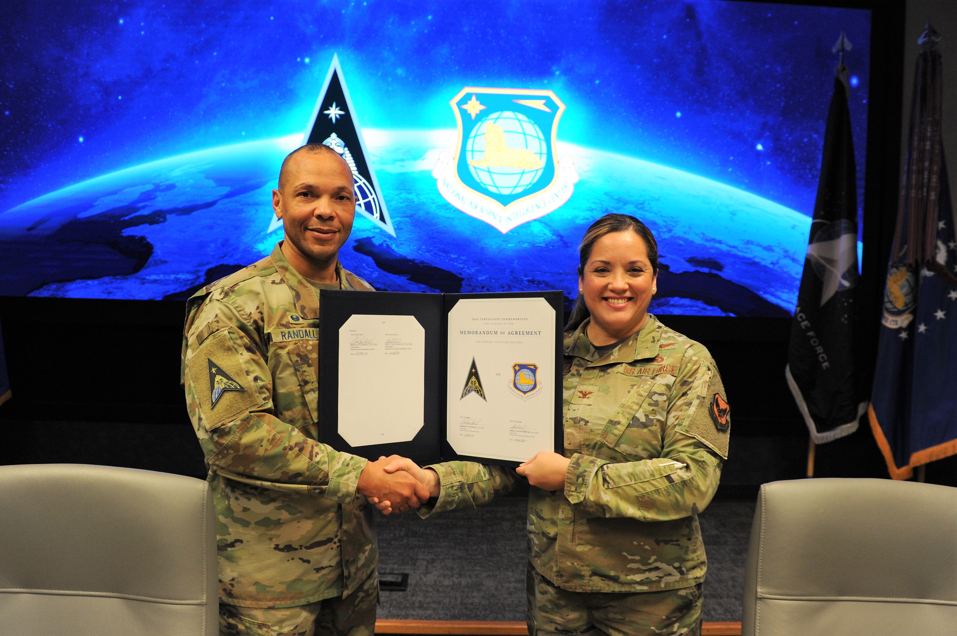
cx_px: 478
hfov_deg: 73.8
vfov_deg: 53.1
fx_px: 638
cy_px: 318
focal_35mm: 24
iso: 1250
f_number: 4
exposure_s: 1/250
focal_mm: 24
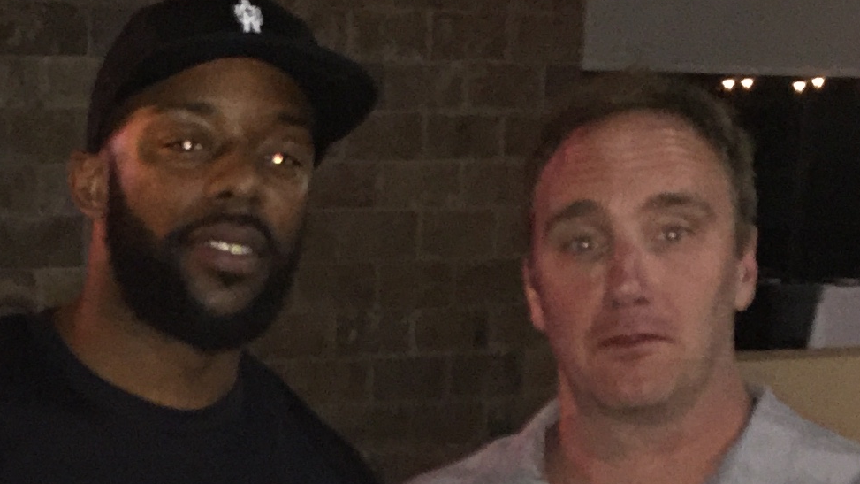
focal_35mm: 106
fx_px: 2417
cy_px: 702
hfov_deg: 19.3
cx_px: -88
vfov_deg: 11.0
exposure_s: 1/16
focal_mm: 4.15
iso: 200
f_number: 2.2
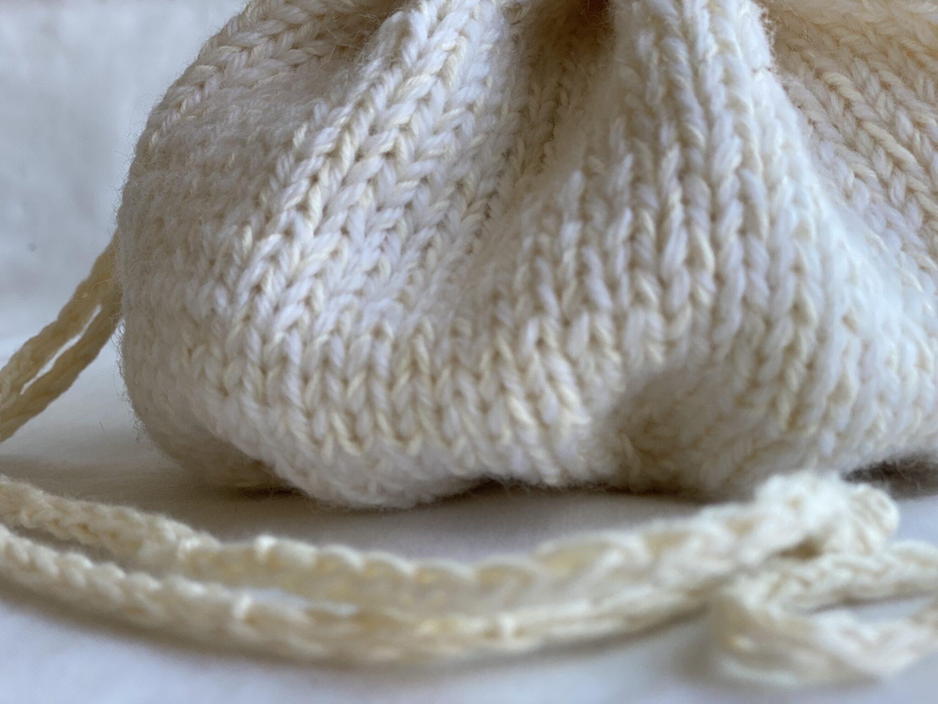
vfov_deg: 28.0
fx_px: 1409
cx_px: 469
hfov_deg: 36.8
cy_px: 352
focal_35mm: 52
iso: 50
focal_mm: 6
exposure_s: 1/122
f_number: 2
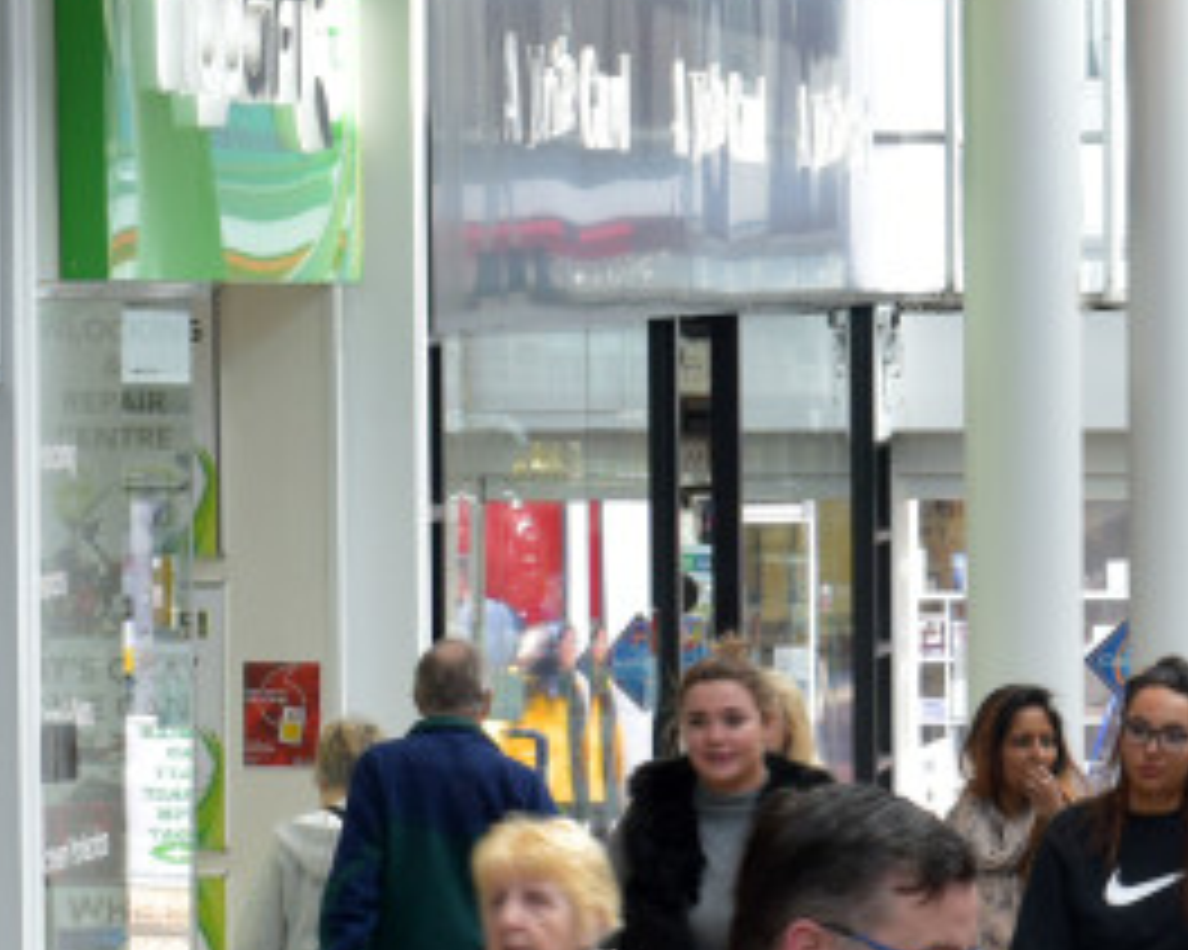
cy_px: 844
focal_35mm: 250
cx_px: 1890
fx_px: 8787
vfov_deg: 6.2
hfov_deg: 7.6
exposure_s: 1/40
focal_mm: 52
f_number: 7.1
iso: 400
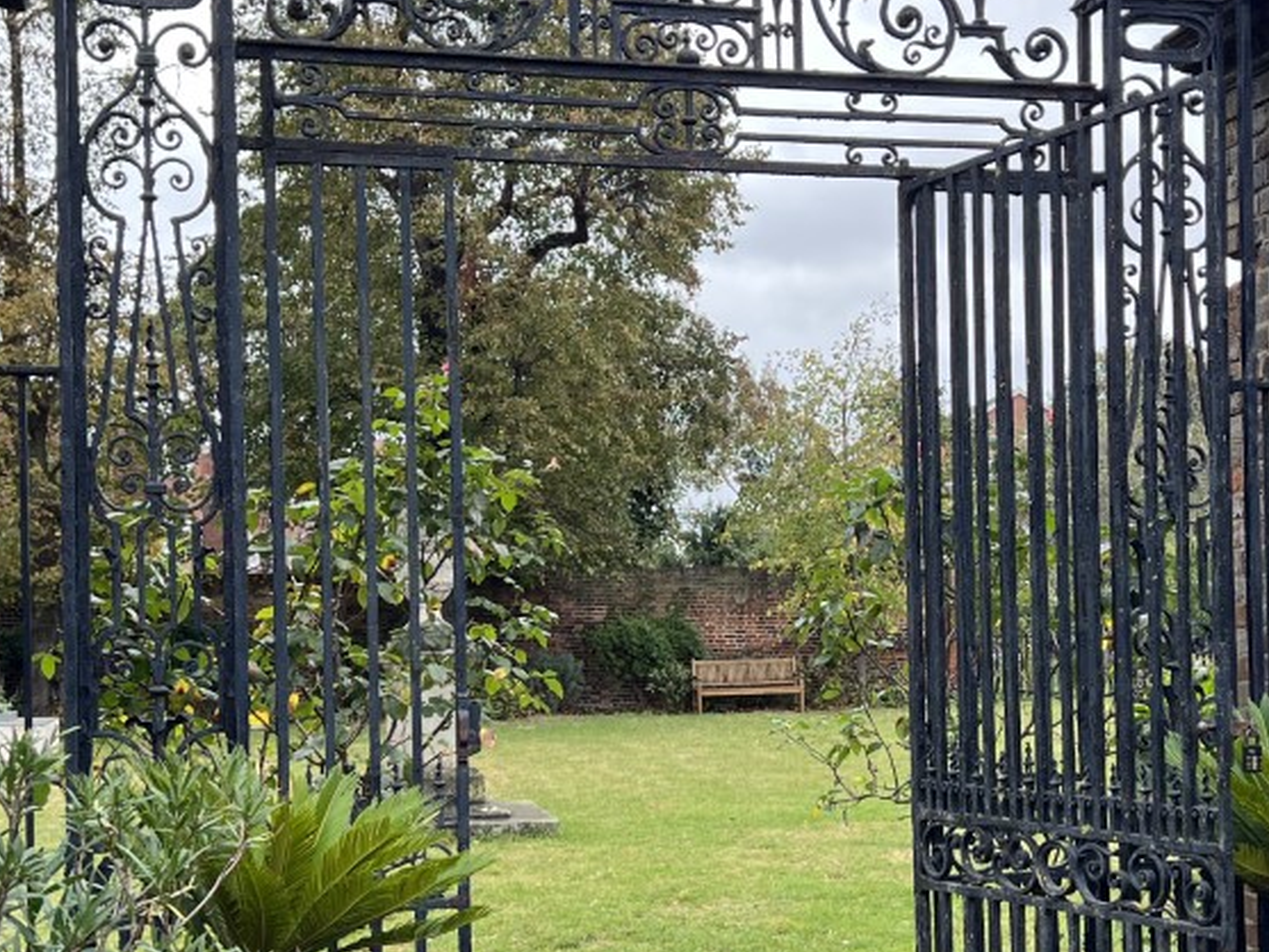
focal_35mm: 56
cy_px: 588
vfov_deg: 26.0
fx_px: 2053
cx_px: 750
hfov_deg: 34.3
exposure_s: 1/166
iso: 50
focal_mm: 5.7
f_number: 1.5
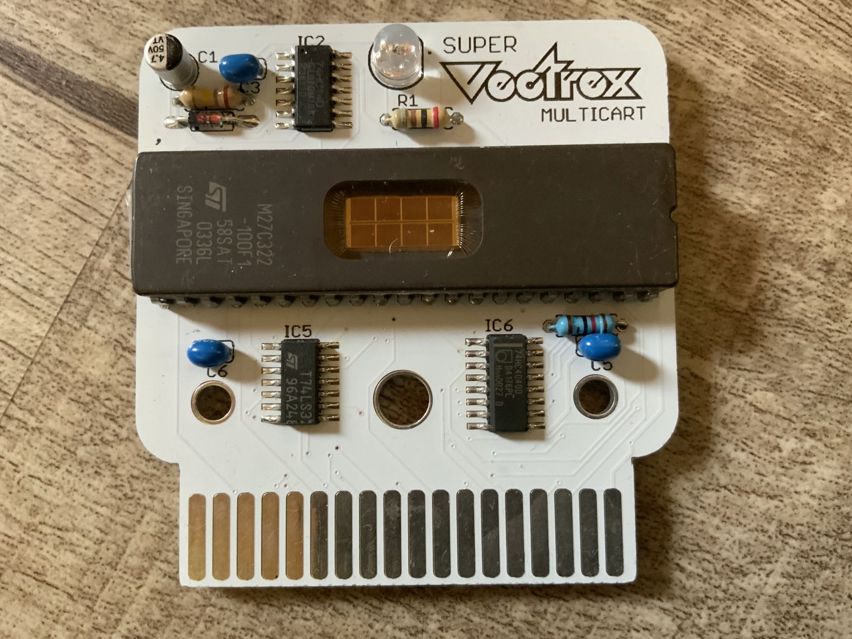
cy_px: 320
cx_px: 426
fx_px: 714
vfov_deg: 48.2
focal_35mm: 29
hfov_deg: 61.7
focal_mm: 3
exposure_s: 1/36
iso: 320
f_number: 1.8
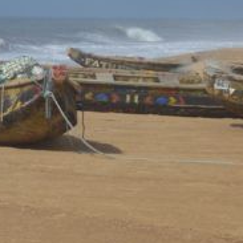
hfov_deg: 4.3
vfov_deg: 4.3
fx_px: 3232
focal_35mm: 407
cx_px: 116
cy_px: 90
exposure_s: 1/500
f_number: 6.7
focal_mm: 23.5
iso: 80
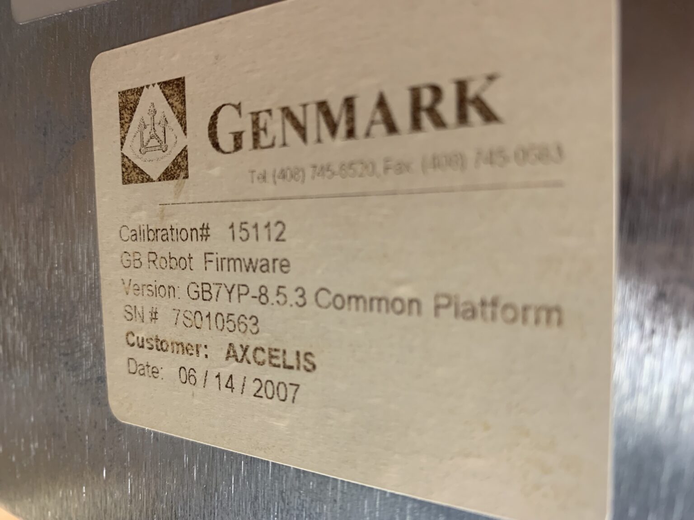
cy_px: 260
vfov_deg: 53.1
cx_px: 347
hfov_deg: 67.3
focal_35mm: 26
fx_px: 521
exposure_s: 1/60
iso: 100
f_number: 1.8
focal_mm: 4.25
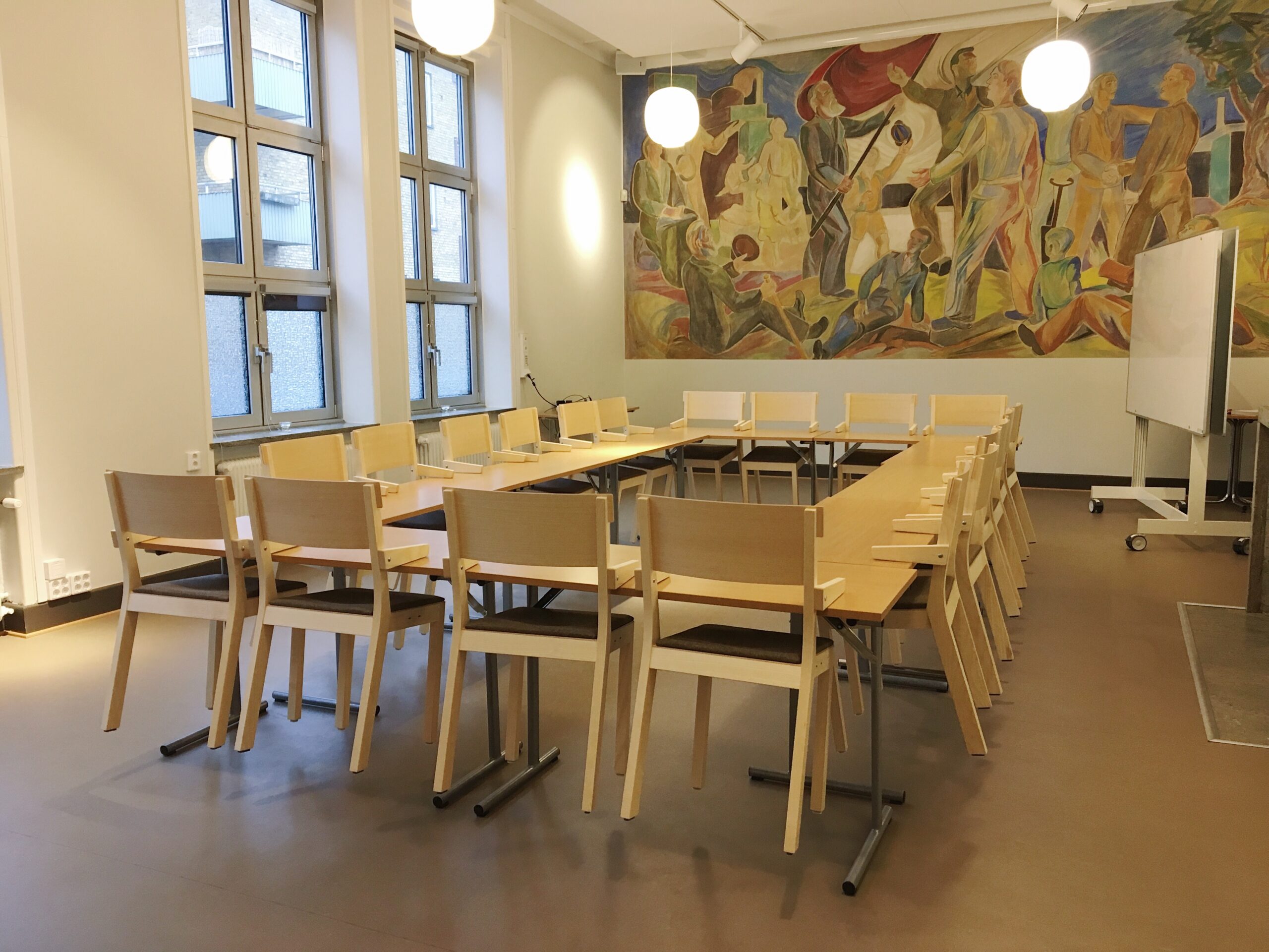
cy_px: 476
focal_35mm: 29
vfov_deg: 48.2
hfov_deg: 61.7
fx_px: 1063
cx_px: 634
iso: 100
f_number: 2.2
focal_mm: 4.15
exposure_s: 1/33
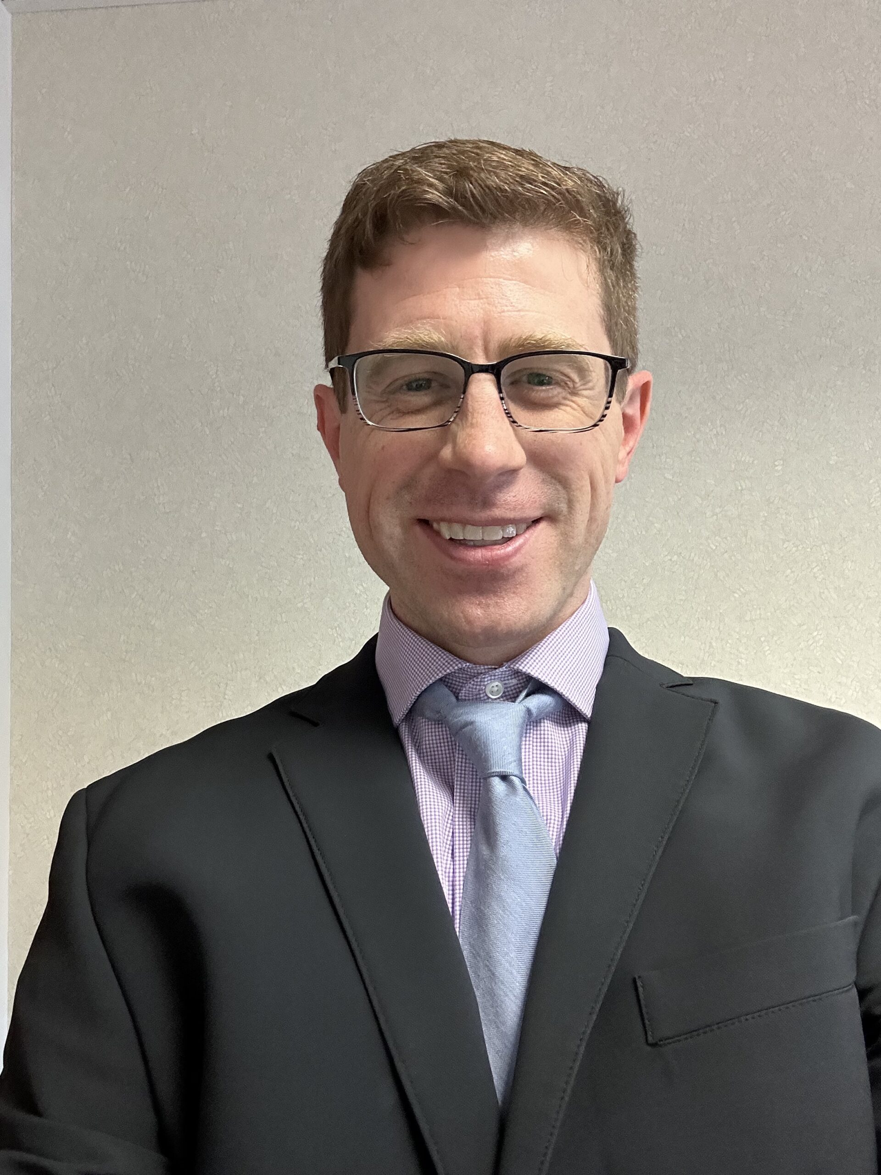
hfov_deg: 46.8
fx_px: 1018
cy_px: 588
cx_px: 440
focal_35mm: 30
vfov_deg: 60.0
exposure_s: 1/60
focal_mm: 2.69
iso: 250
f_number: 1.9
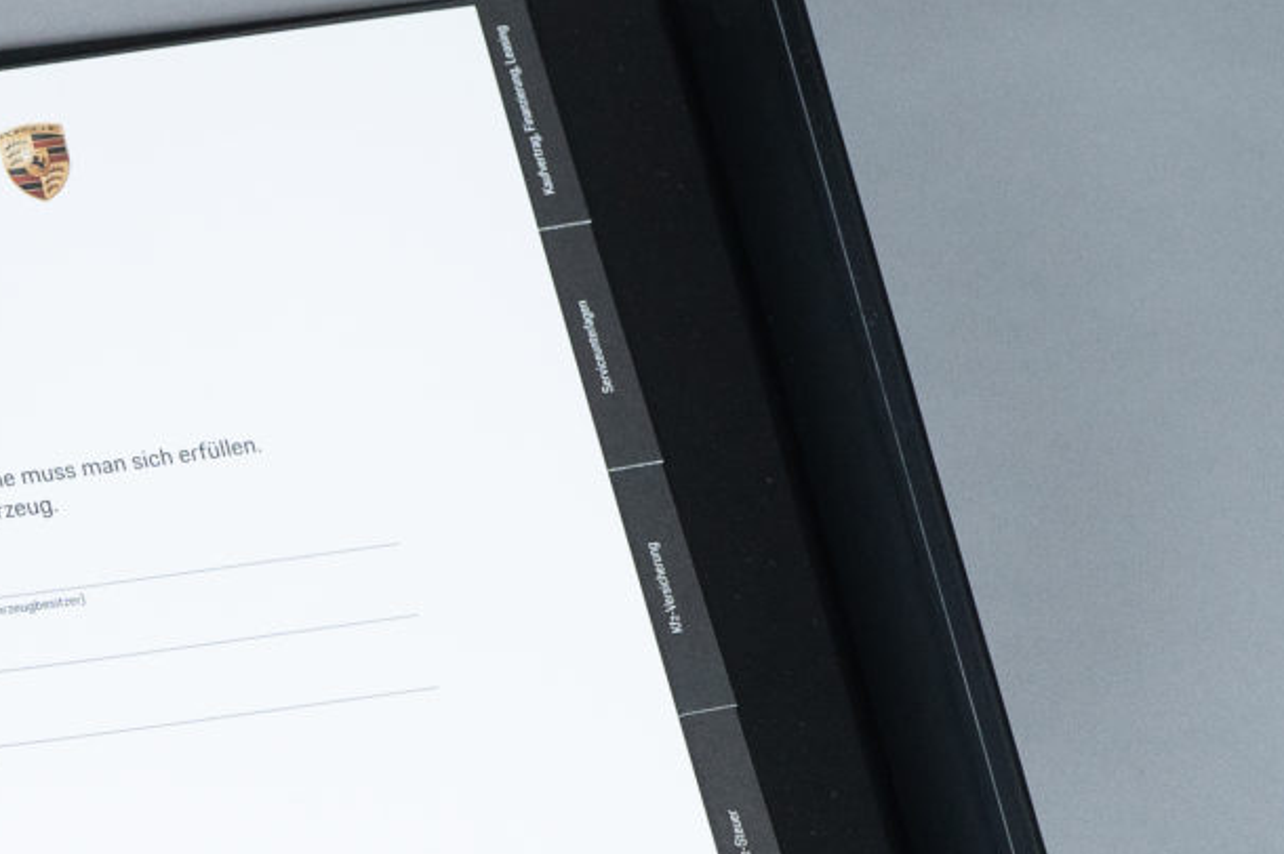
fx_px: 5989
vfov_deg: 8.2
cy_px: 590
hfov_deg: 11.8
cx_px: -469
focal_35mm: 168
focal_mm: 50
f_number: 4.5
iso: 2000
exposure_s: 1/100
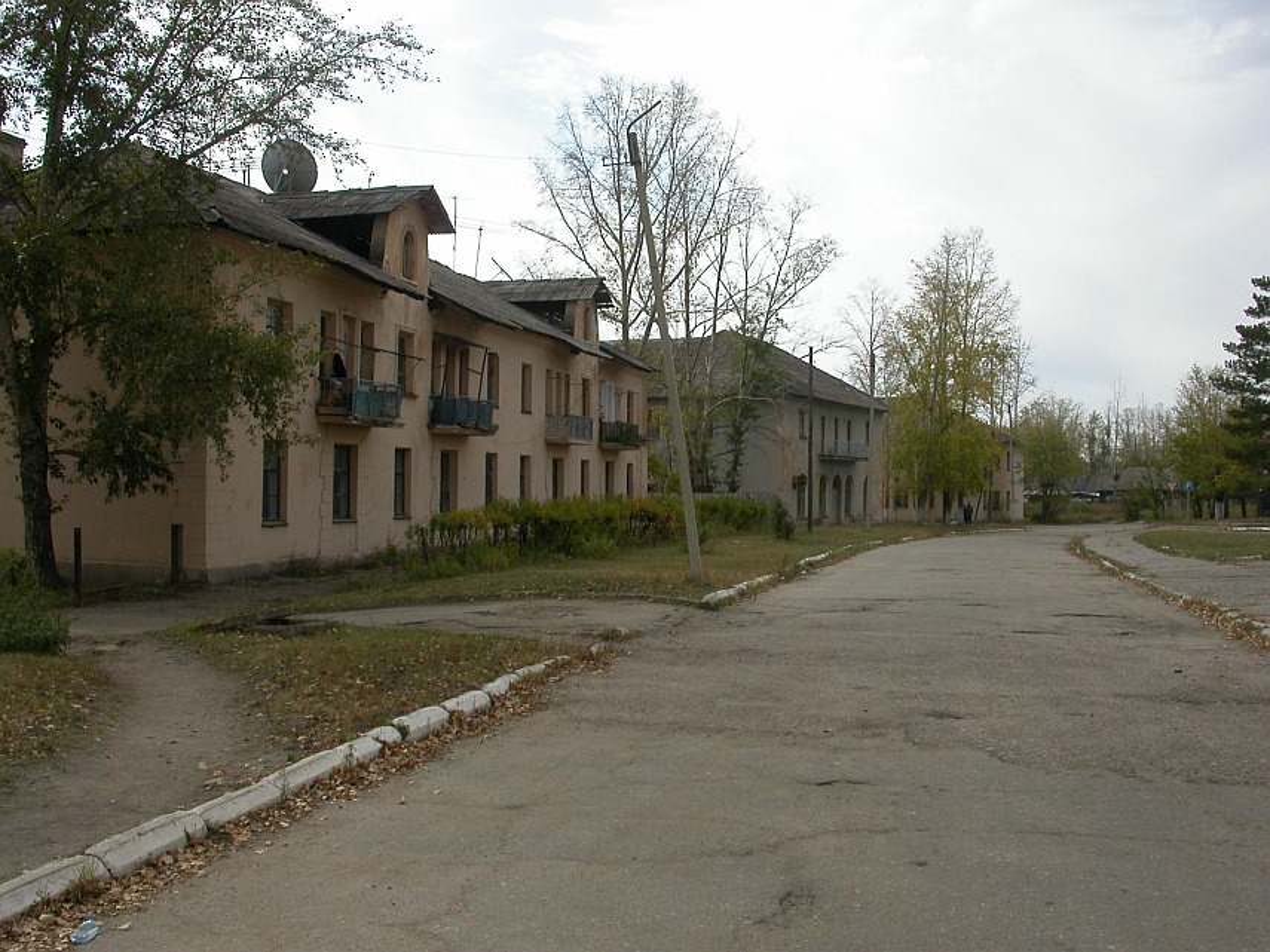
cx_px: 635
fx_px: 1394
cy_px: 476
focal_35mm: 38
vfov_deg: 37.7
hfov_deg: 49.0
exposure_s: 1/374
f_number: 7.5
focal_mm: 7.85
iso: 100
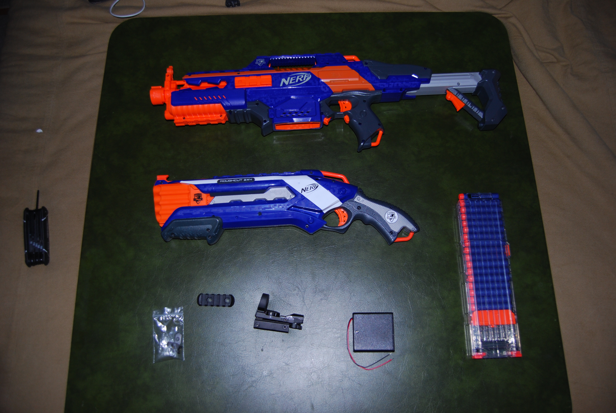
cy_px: 206
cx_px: 308
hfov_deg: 67.3
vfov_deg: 48.0
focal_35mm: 27
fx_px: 463
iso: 200
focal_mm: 18
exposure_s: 1/60
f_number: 3.5
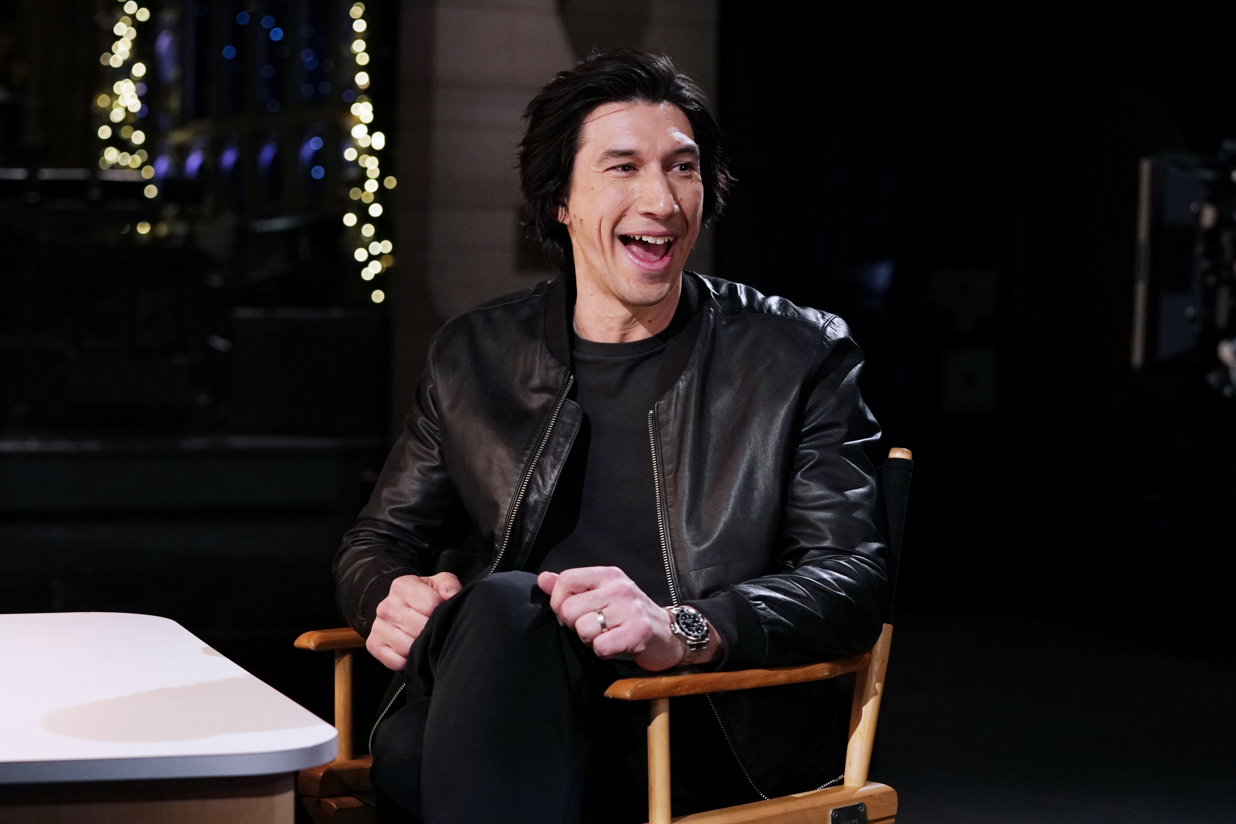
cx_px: 618
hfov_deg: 28.8
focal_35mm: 70
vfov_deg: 19.5
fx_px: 2403
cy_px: 412
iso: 3200
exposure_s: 1/250
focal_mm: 70
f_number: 4
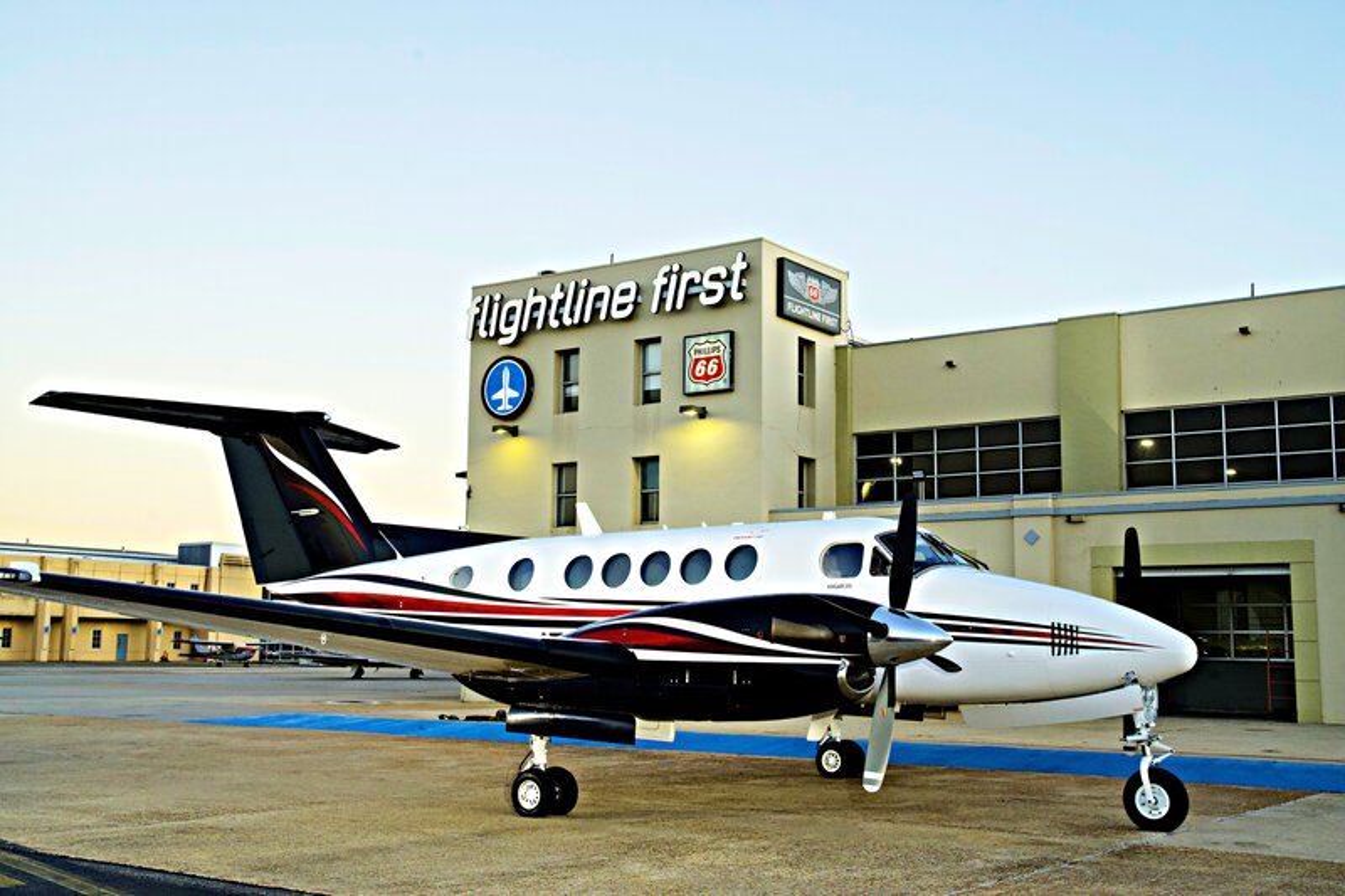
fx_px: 1531
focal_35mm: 41
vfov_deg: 32.6
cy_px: 448
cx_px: 672
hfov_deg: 47.4
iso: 3200
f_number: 10
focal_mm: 41
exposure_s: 1/200
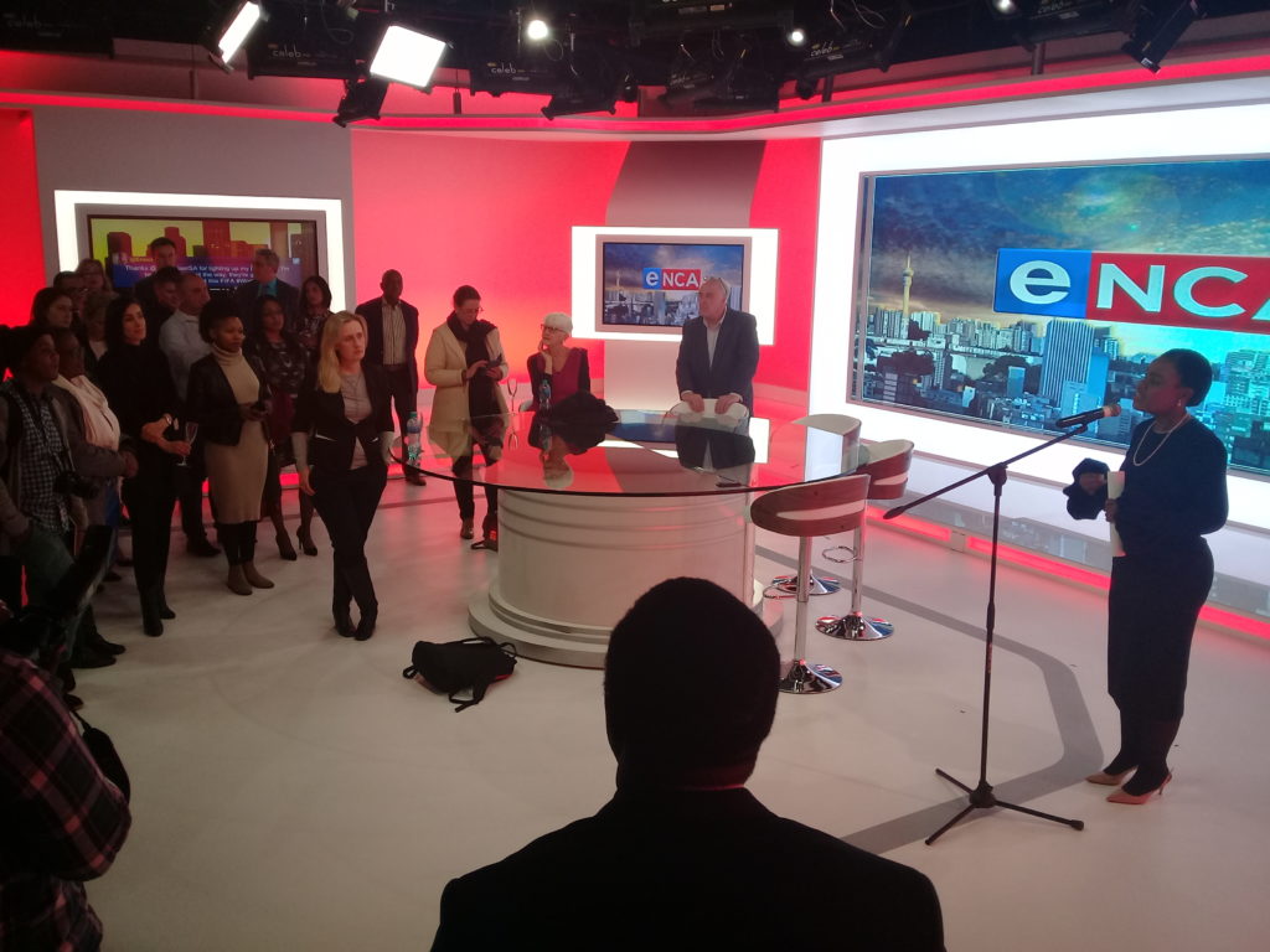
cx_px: 635
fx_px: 1137
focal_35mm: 31
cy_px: 476
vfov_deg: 45.4
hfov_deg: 58.4
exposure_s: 1/33
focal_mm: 3.3
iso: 50
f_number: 2.2
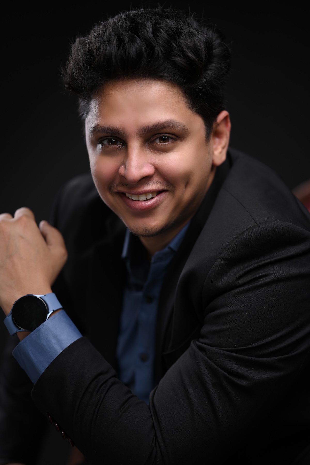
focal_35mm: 85
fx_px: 1098
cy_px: 232
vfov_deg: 23.9
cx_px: 155
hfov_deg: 16.1
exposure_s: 1/250
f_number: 1.8
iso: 100
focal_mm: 85
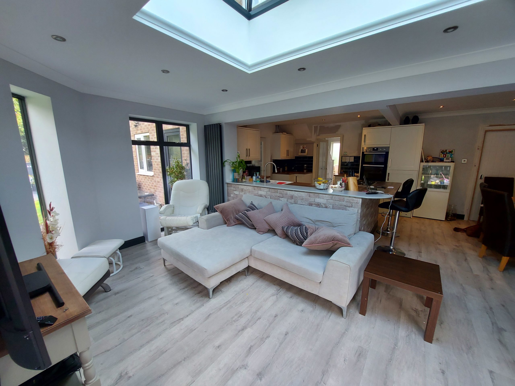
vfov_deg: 89.9
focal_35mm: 13
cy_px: 193
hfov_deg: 106.2
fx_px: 193
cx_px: 258
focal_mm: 1.74
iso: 64
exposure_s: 1/100
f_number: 2.2
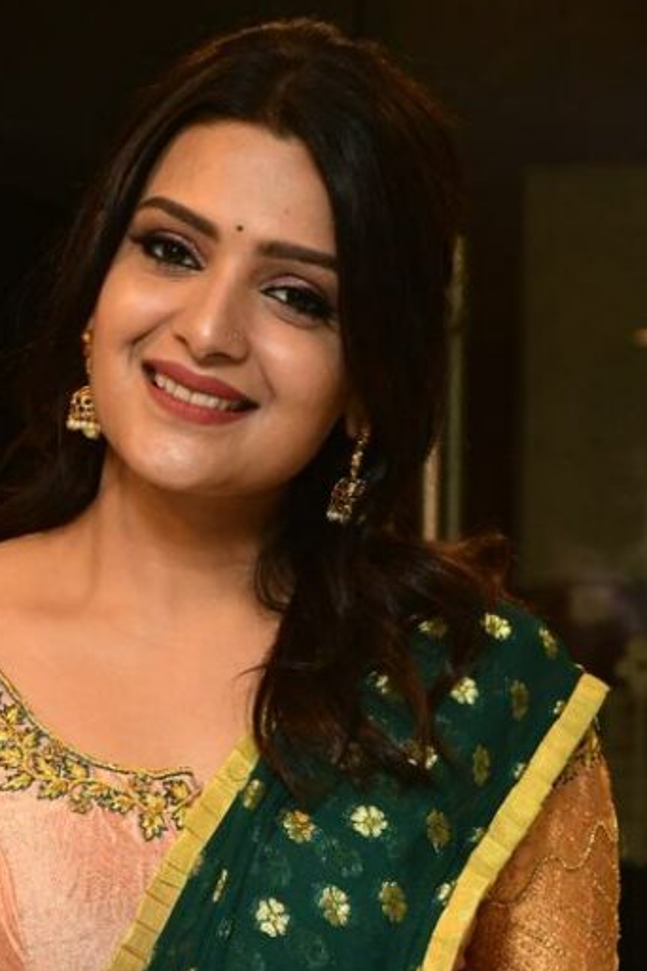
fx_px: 6038
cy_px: 937
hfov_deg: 6.1
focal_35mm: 224
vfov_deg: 9.1
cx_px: 223
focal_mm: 110
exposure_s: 1/125
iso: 3200
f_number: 9
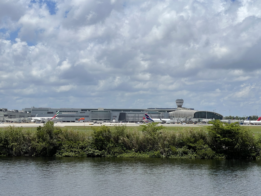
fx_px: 483
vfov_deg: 22.9
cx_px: 130
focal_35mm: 64
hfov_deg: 30.3
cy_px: 98
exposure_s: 1/2801
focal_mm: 7.5
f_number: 2.2
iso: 20
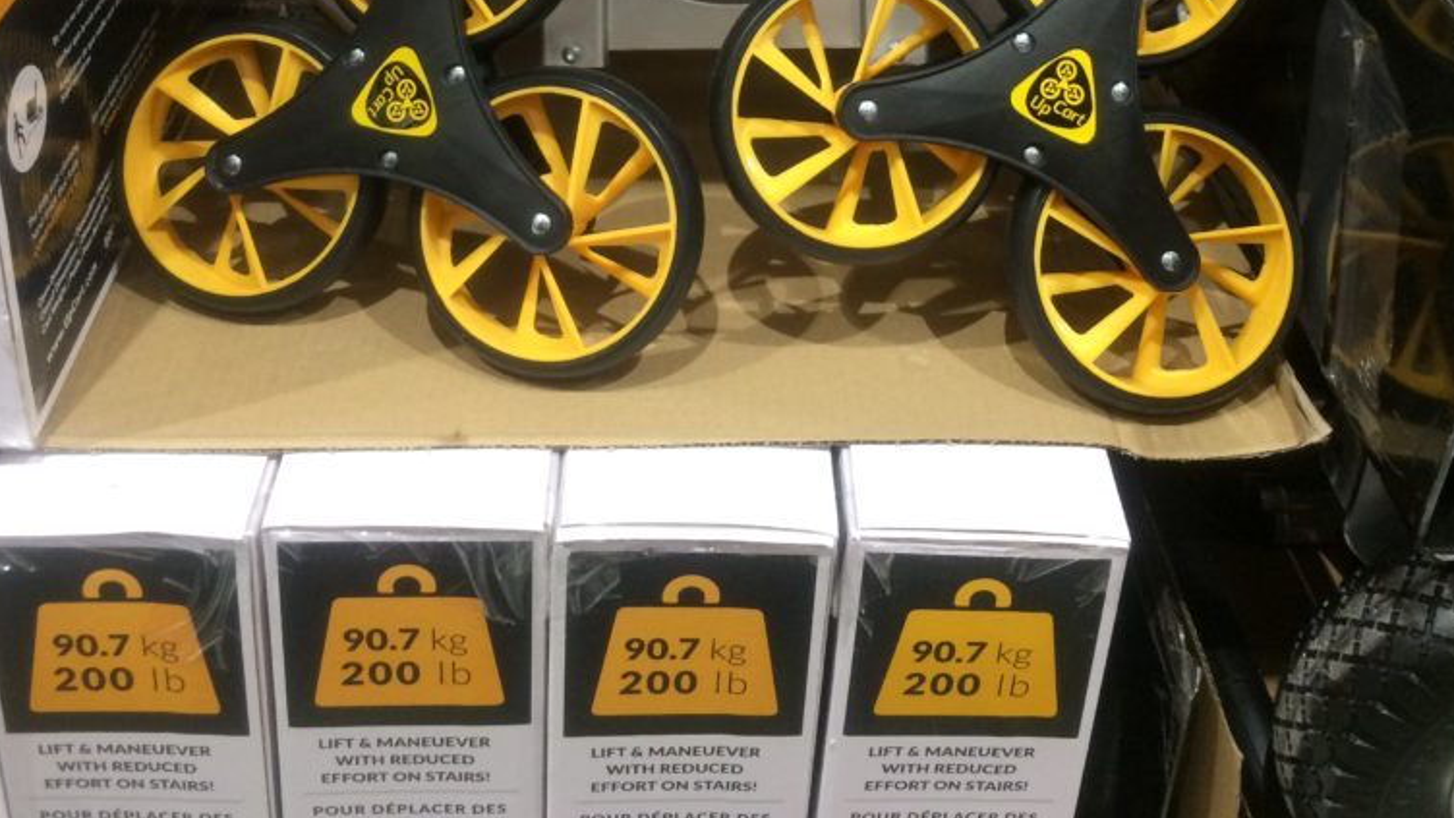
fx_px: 1658
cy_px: -166
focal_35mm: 43
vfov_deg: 25.0
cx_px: 725
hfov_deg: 47.4
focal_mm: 4.15
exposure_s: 1/30
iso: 125
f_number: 2.2
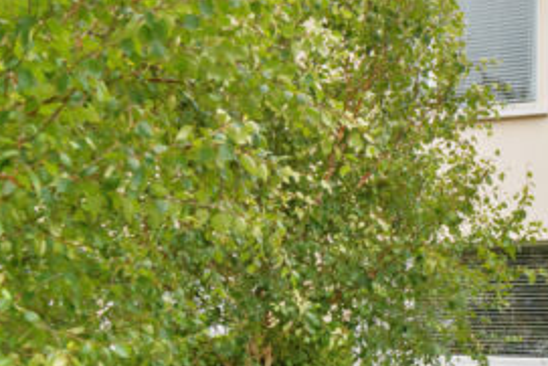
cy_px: 236
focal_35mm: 68
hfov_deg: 29.4
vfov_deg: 20.0
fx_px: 1036
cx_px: 374
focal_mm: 18
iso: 640
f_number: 8
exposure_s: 1/800
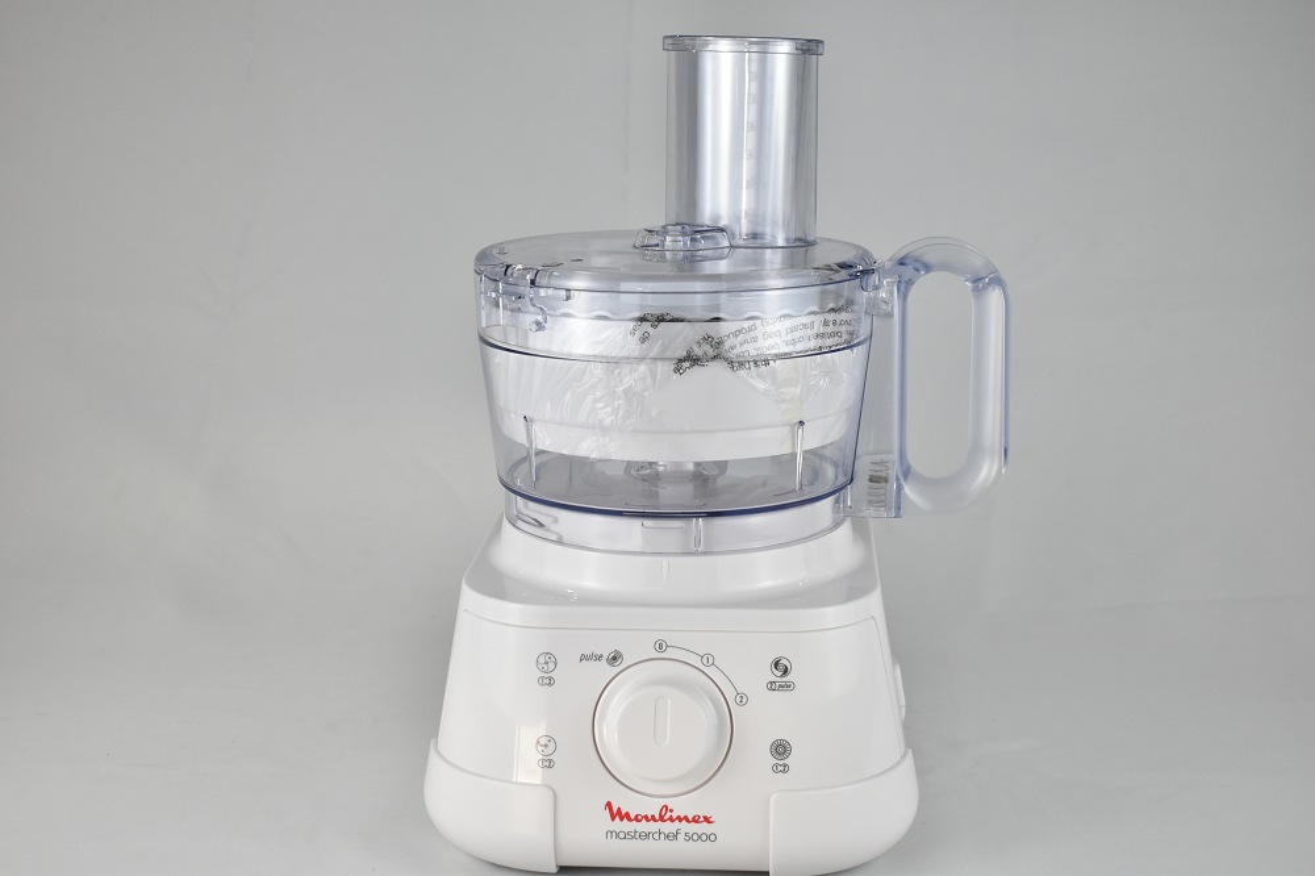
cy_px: 438
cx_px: 658
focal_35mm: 54
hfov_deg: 36.9
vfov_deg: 25.0
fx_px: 1972
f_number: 5
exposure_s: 1/320
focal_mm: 36
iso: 800
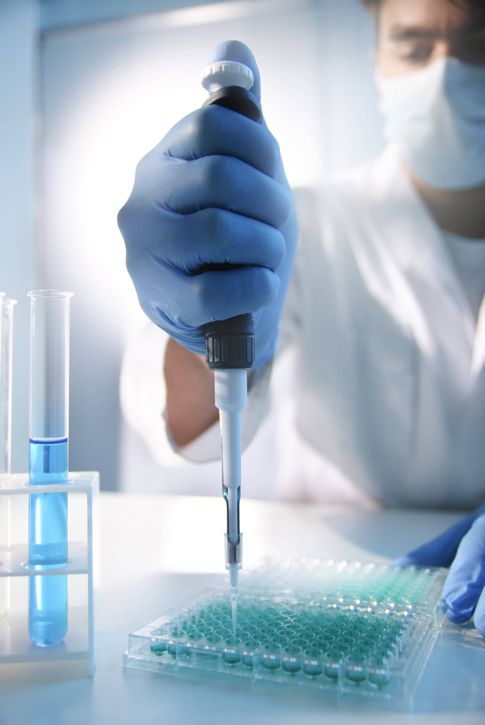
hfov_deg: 40.1
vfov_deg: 57.2
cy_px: 362
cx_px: 242
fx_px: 665
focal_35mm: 33
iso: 100
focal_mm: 22
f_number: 2.8
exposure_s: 1/160
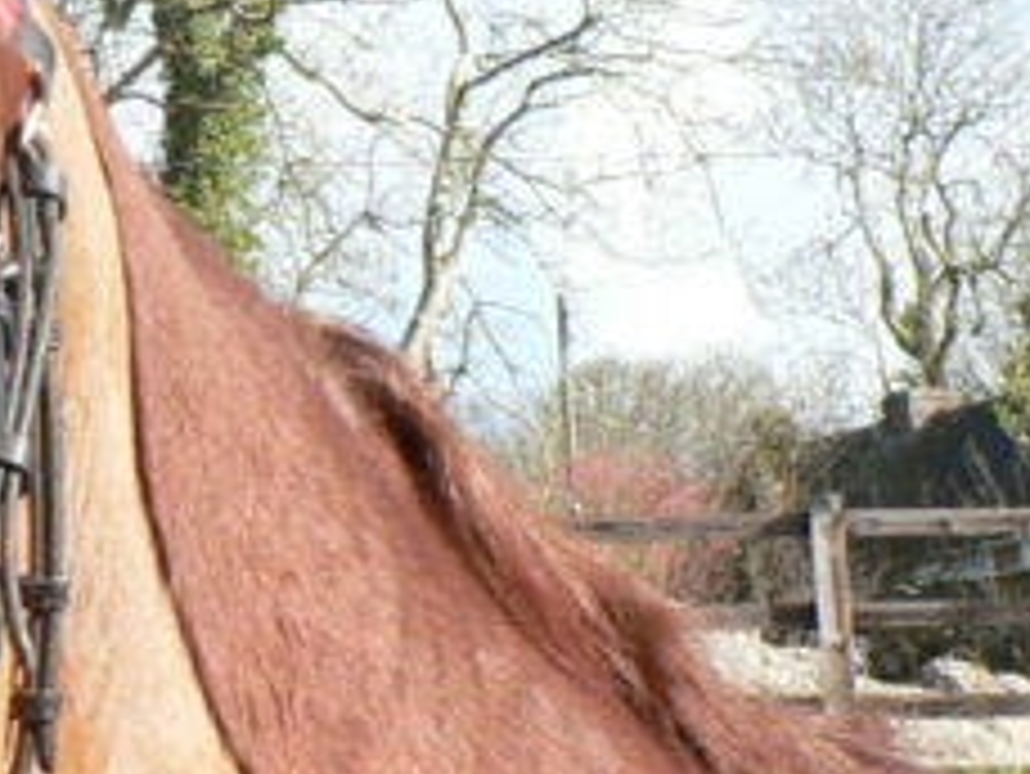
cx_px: -121
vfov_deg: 9.2
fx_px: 4793
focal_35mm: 161
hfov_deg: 12.1
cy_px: 396
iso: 80
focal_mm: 6
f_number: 4
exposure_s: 1/200
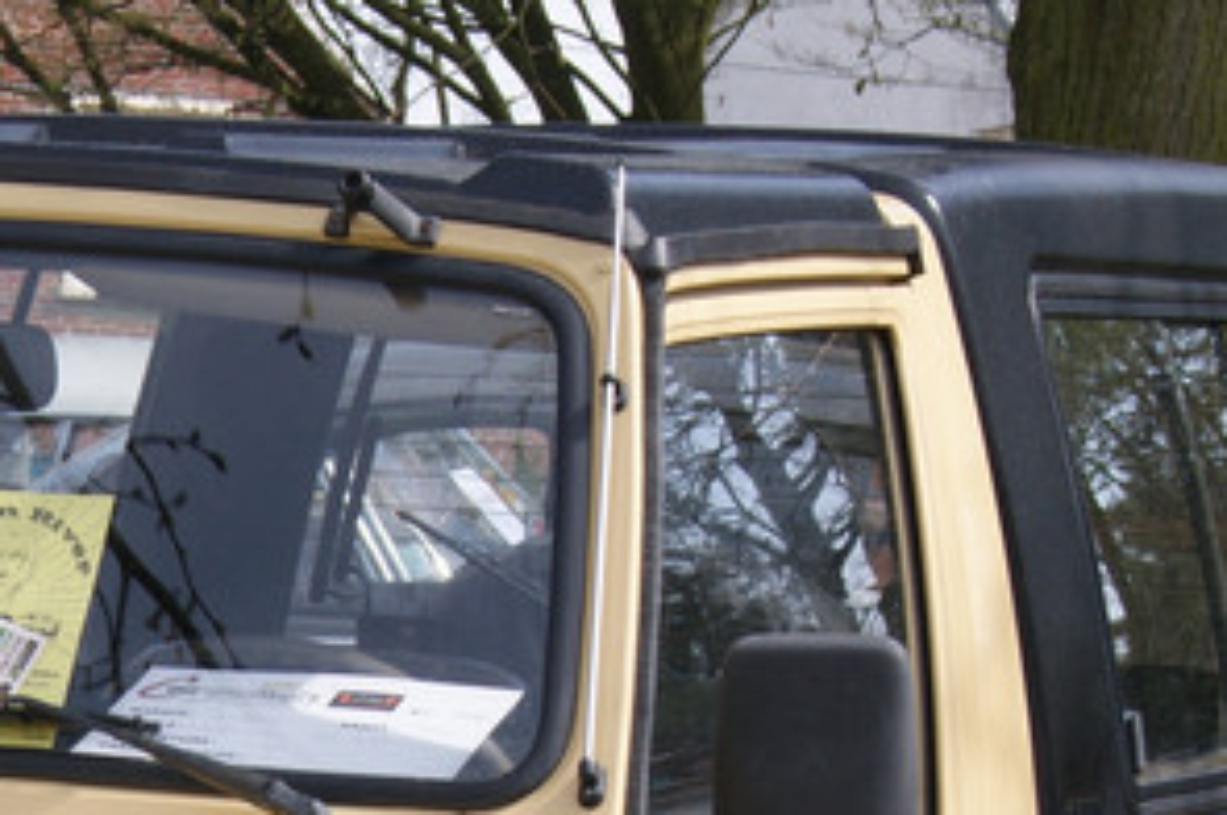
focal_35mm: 214
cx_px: -195
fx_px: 7287
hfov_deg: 9.5
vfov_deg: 6.3
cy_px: 1281
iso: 100
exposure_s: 1/80
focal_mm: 35
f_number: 11
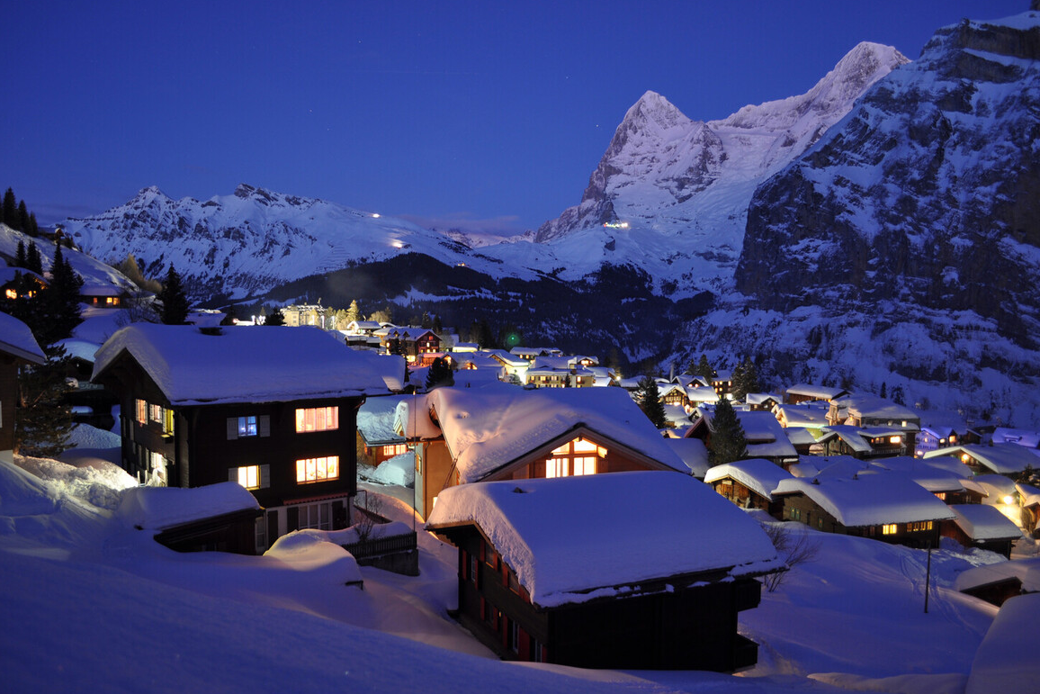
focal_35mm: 28
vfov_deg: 46.4
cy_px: 352
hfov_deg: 65.5
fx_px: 809
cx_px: 522
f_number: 3.5
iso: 250
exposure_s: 15
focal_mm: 18
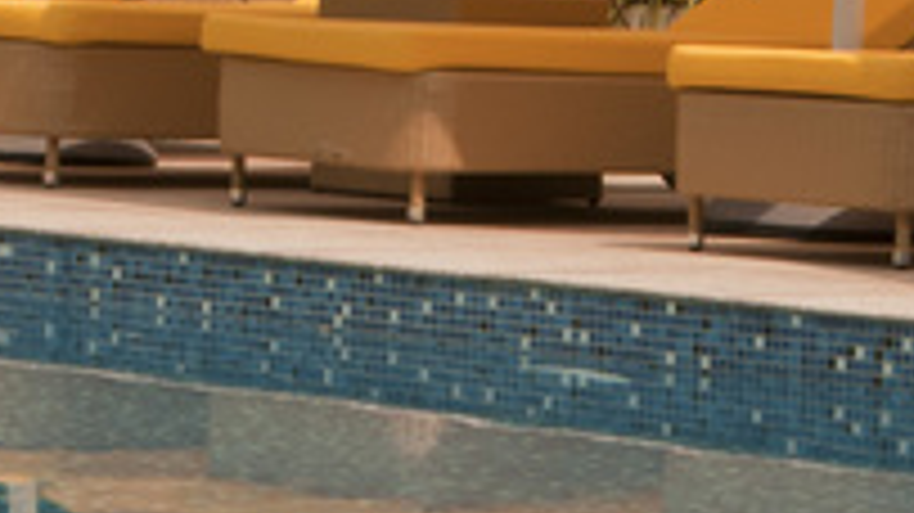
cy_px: 171
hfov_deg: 7.3
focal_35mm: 294
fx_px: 7122
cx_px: 635
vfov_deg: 4.1
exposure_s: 1/180
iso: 200
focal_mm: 38
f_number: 16
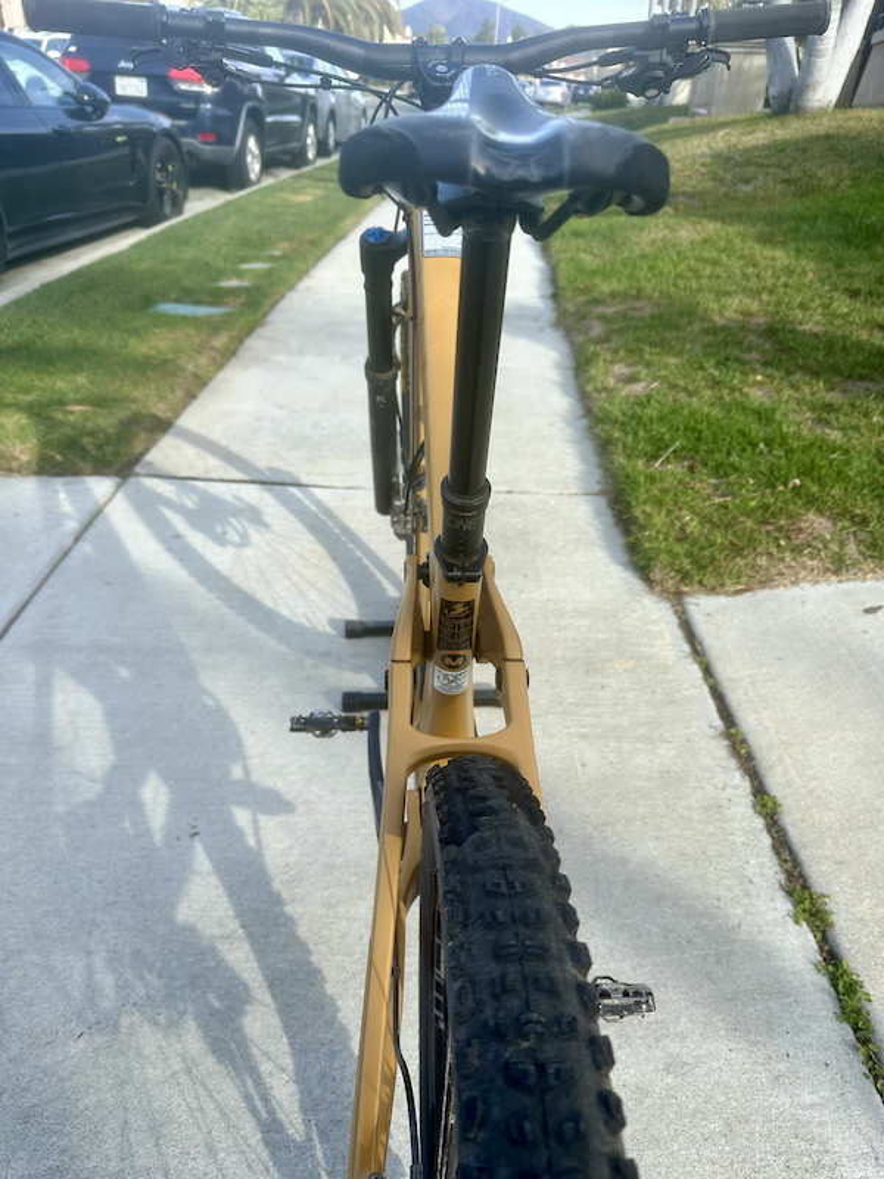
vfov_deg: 71.6
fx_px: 817
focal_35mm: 24
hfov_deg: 56.8
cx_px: 442
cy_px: 590
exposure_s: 1/1289
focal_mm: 6.86
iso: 80
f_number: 1.78
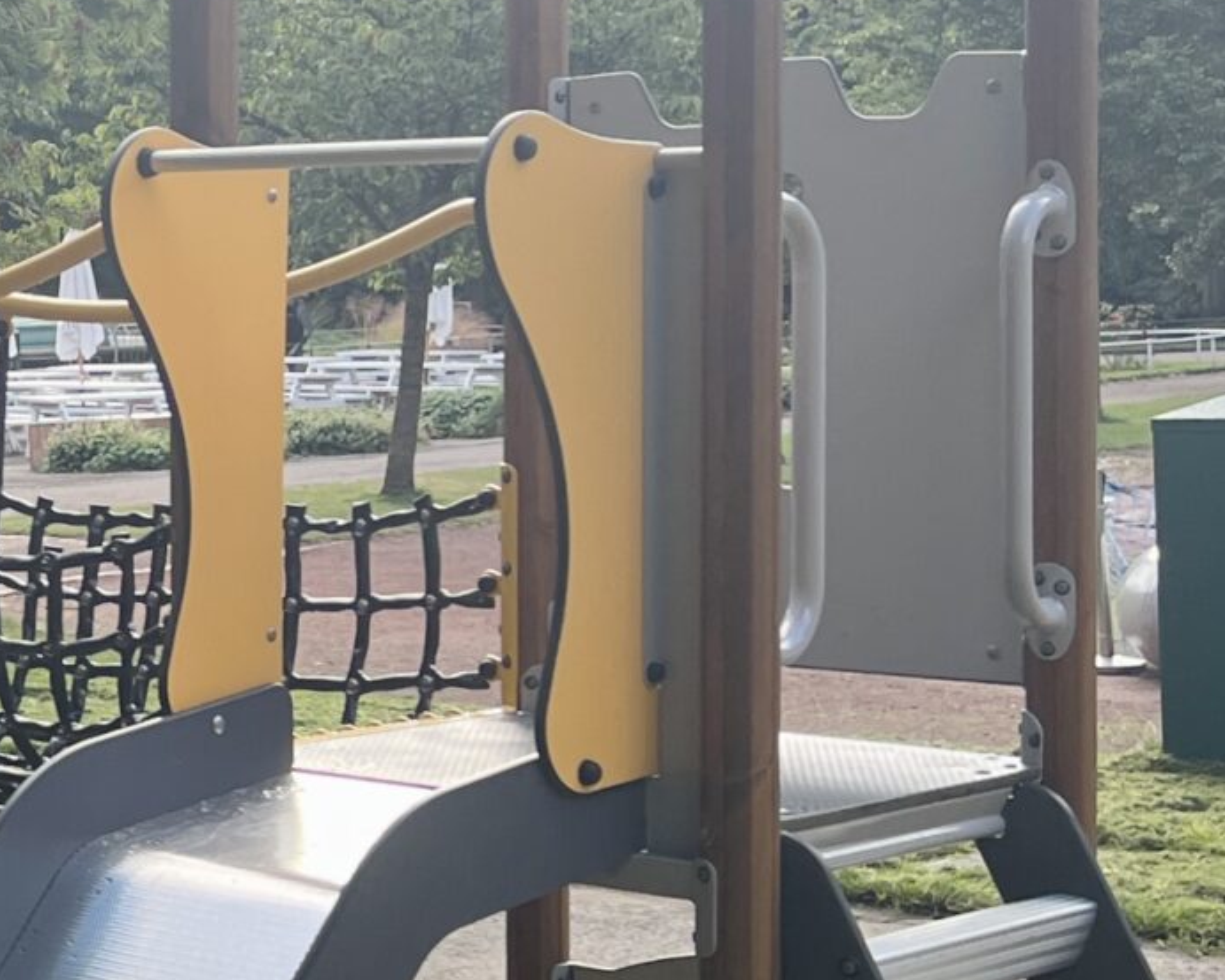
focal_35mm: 94
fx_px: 3408
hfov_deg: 17.8
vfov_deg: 16.3
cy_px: 626
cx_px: -718
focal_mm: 5.7
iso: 50
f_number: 1.5
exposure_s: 1/611
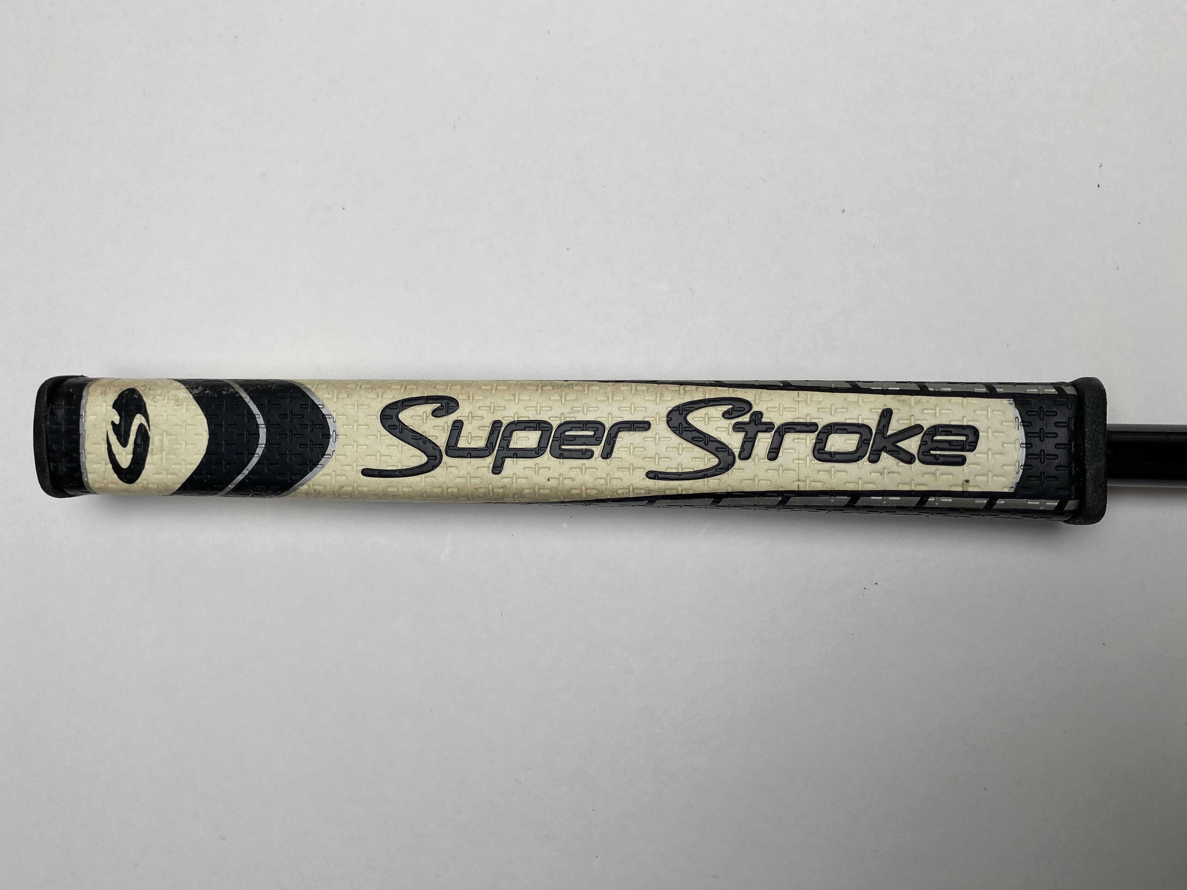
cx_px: 594
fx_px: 892
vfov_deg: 53.1
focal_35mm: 26
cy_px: 445
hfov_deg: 67.3
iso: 32
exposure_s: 1/439
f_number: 1.8
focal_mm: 4.25
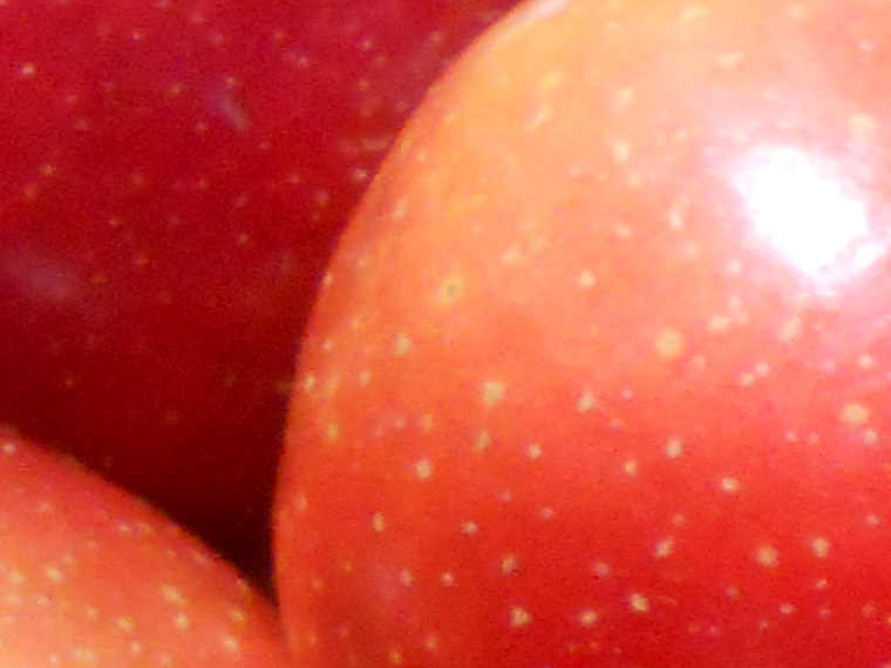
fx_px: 4530
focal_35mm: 176
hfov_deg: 10.3
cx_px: 1848
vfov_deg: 8.3
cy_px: 962
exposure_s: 1/8
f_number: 3.1
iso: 500
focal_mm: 6.72
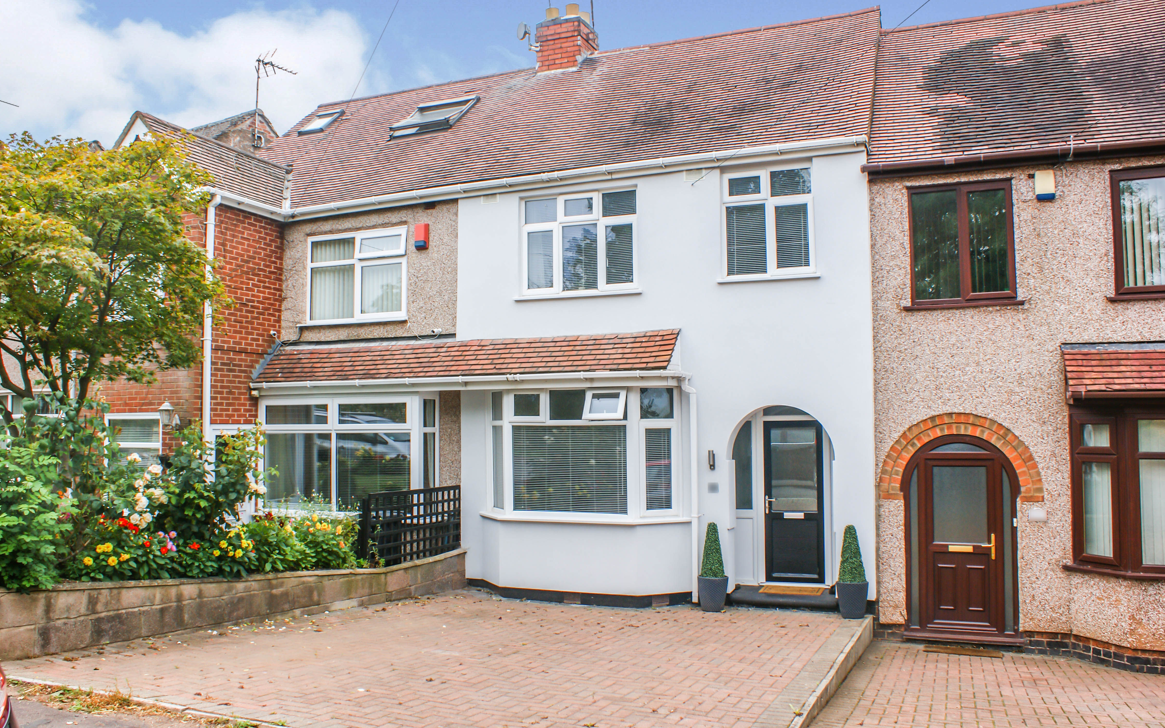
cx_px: 586
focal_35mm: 28
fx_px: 889
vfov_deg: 44.5
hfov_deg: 66.5
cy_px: 364
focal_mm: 18
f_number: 9
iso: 100
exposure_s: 1/80
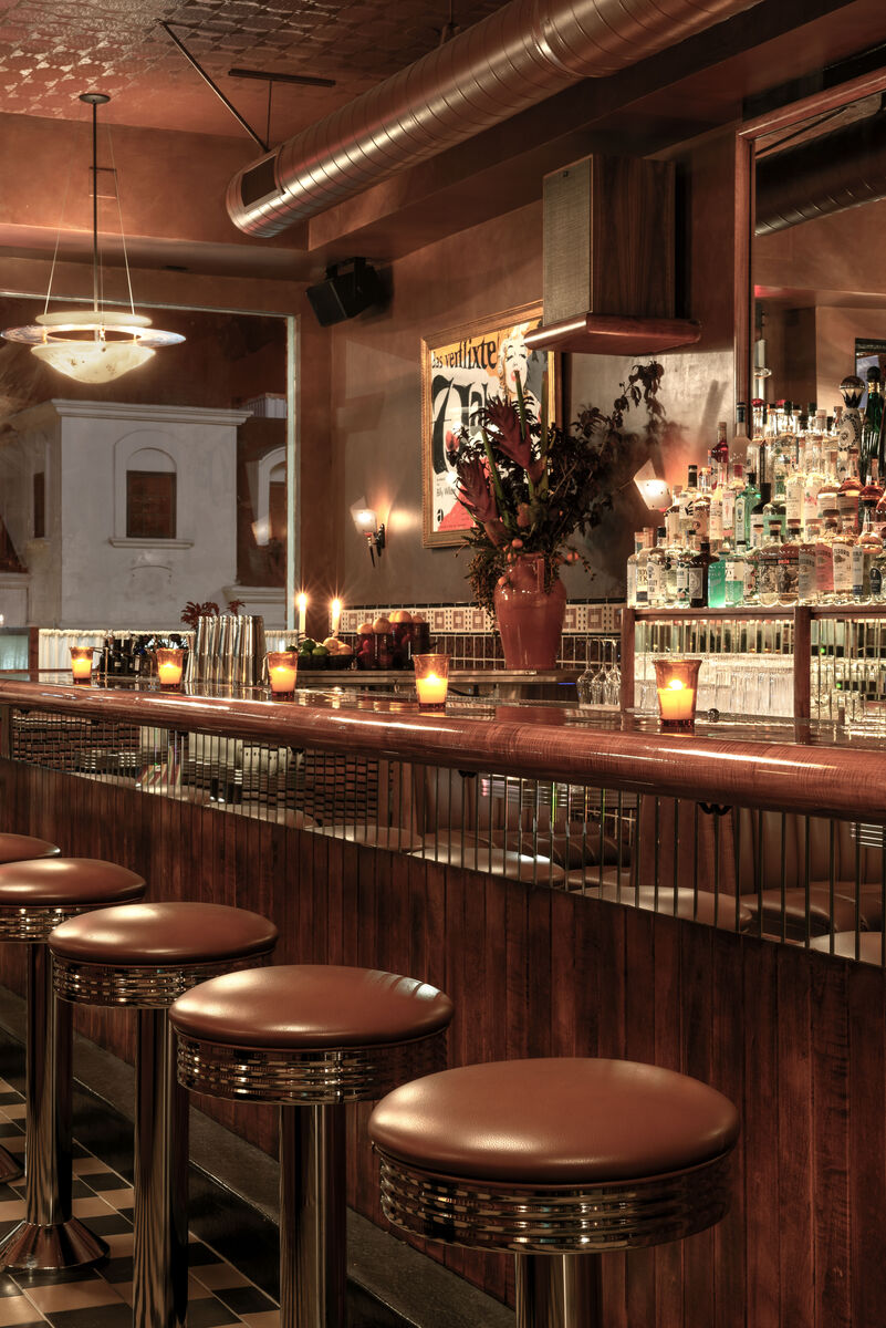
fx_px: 2065
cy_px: 664
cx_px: 443
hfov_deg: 24.2
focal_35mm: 56
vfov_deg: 35.6
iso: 100
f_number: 16
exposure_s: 20
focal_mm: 56
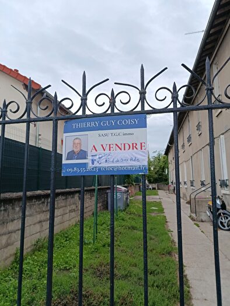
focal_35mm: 24
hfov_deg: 56.8
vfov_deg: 71.6
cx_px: 115
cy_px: 153
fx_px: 213
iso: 50
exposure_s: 1/225
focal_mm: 5.24
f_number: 1.7
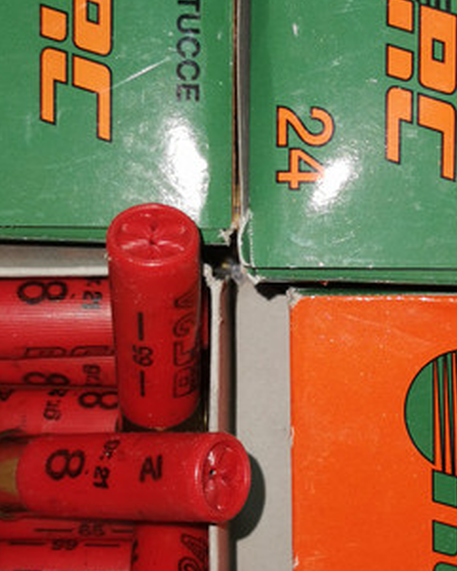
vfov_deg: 27.1
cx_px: 368
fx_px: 1183
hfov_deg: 21.6
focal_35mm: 70
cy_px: 307
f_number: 1.6
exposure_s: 1/100
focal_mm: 5.56
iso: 64
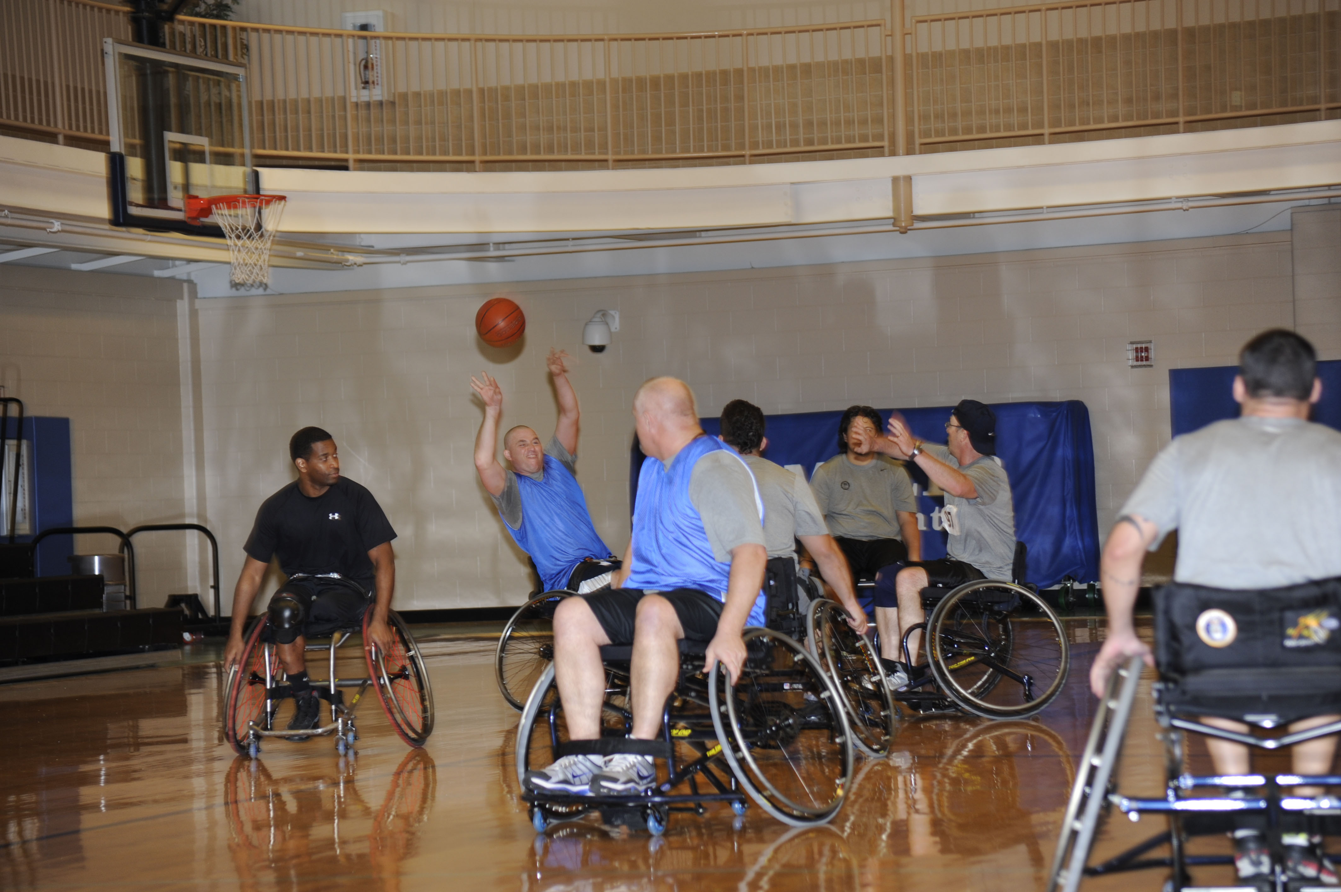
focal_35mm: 120
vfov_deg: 11.4
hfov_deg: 17.1
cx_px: 670
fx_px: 4467
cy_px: 446
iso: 500
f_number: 6.3
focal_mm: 120
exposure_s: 1/60
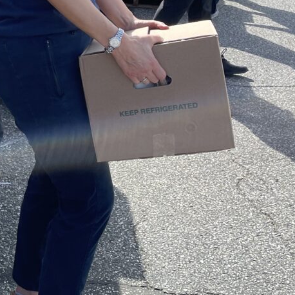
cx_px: -100
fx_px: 742
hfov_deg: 20.3
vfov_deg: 22.2
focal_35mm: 77
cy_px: 58
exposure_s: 1/1221
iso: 32
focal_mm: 4.2
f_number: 1.6
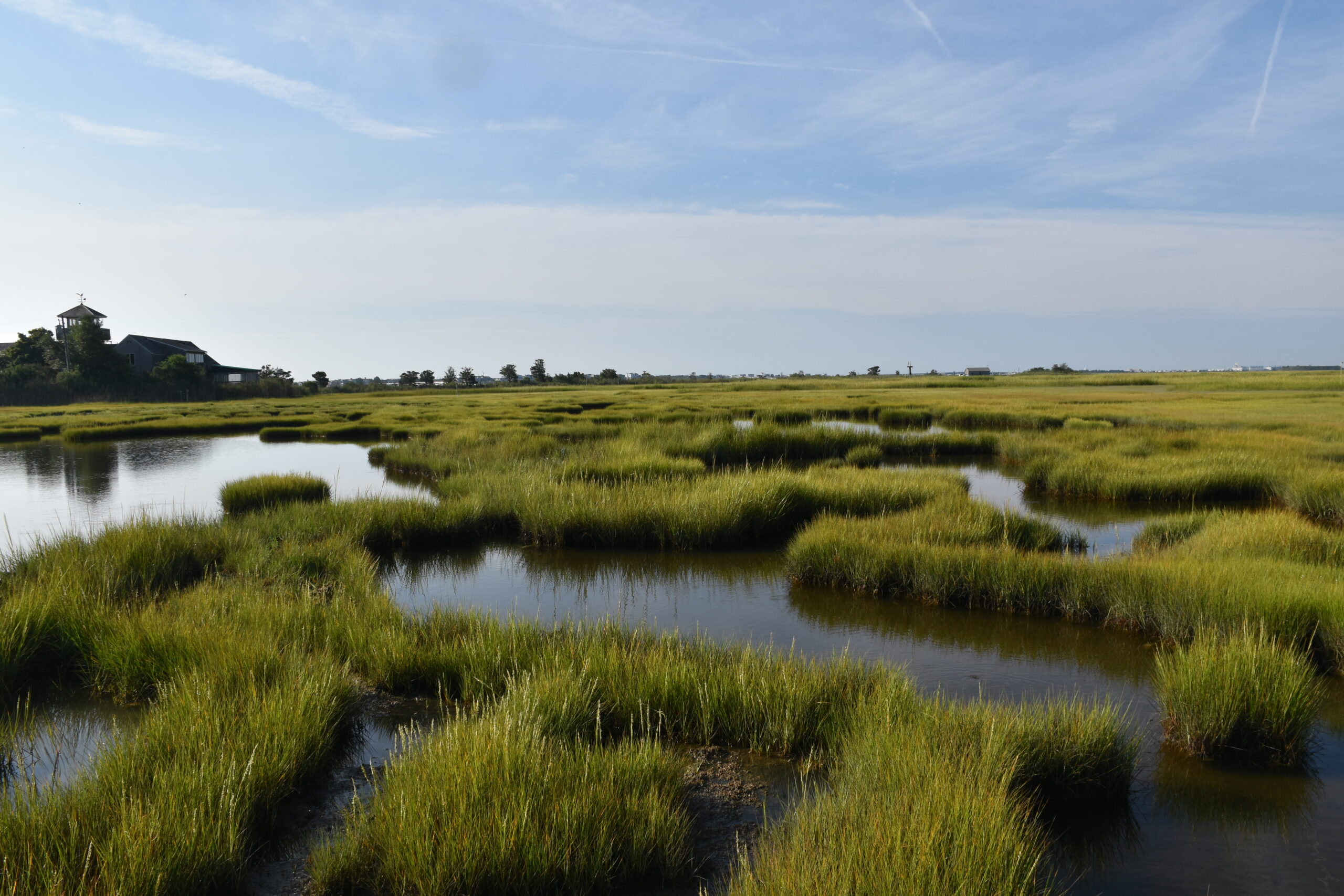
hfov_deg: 67.4
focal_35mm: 27
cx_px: 672
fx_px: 1008
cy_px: 448
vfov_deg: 47.9
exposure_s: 1/400
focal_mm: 18
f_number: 10
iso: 200
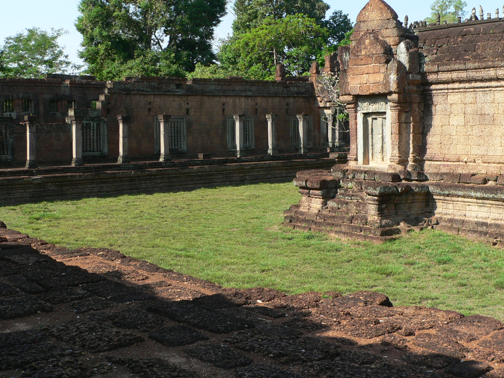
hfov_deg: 41.0
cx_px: 309
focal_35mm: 46
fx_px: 670
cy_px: 172
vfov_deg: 31.5
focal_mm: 6
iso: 80
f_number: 4
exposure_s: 1/320
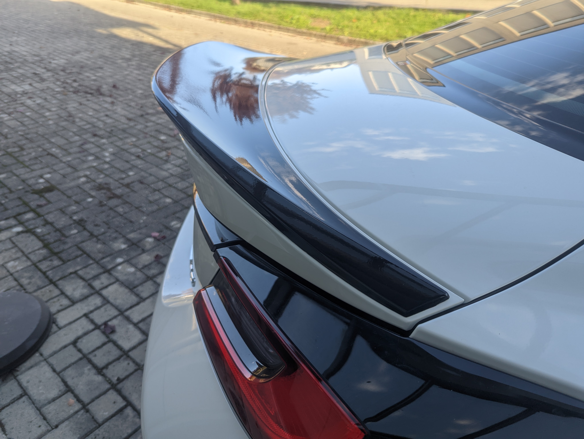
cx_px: 292
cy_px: 220
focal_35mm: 24
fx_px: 405
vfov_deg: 56.9
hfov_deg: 71.5
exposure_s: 1/243
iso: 43
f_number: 1.85
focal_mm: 6.81
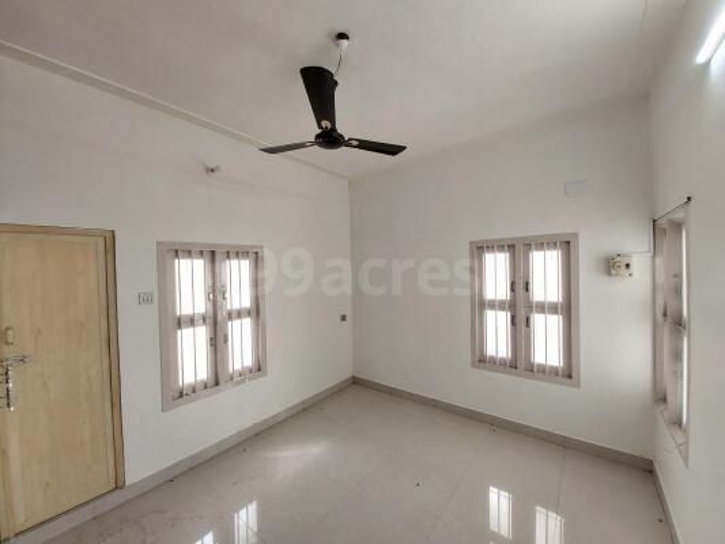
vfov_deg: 89.9
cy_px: 272
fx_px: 272
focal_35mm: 13
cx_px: 362
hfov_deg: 106.2
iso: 125
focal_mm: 1.42
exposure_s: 1/50
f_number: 2.2
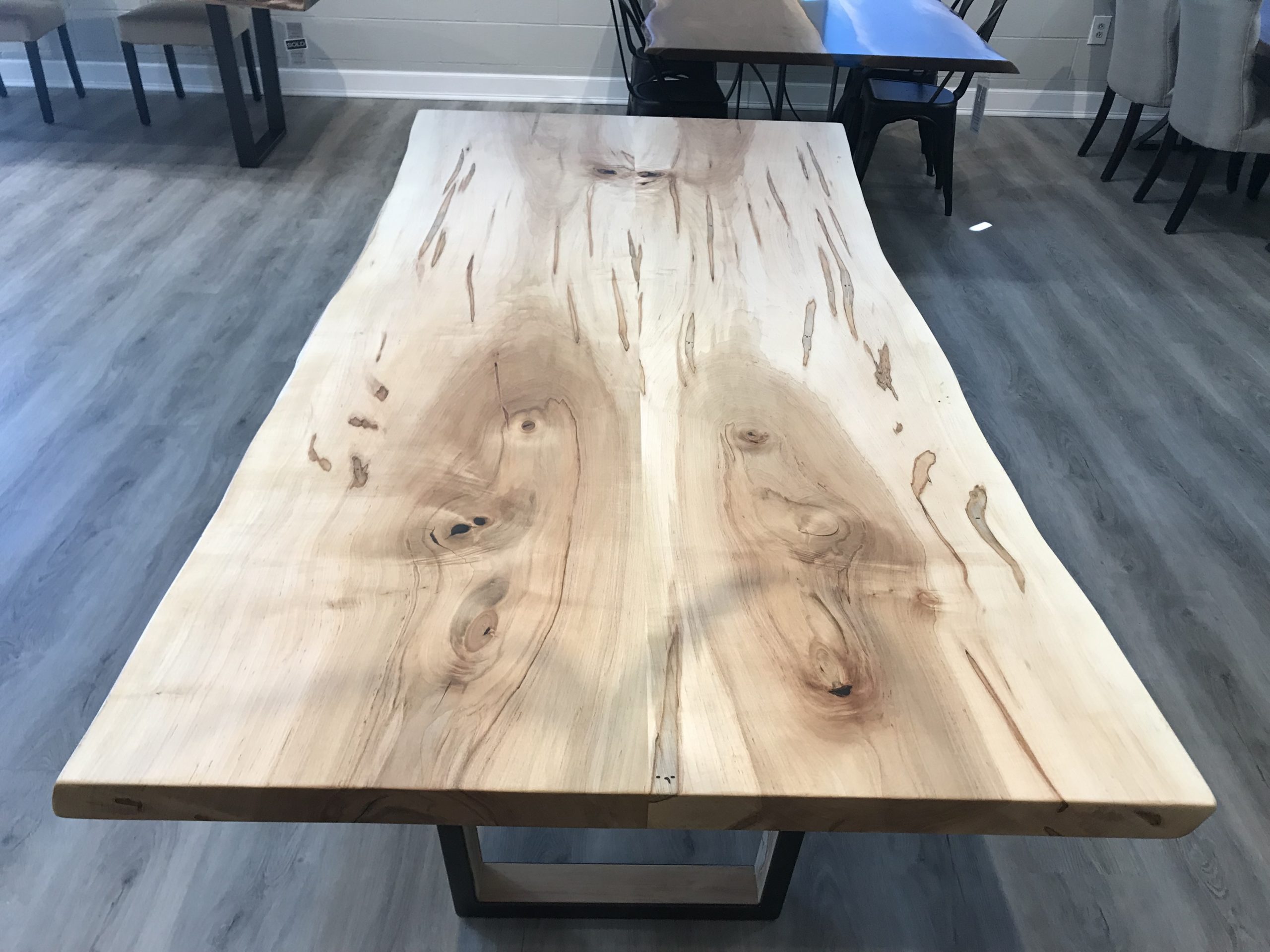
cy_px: 476
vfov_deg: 49.7
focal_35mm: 28
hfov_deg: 63.4
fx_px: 1027
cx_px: 635
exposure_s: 1/40
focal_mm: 3.99
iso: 25
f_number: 1.8
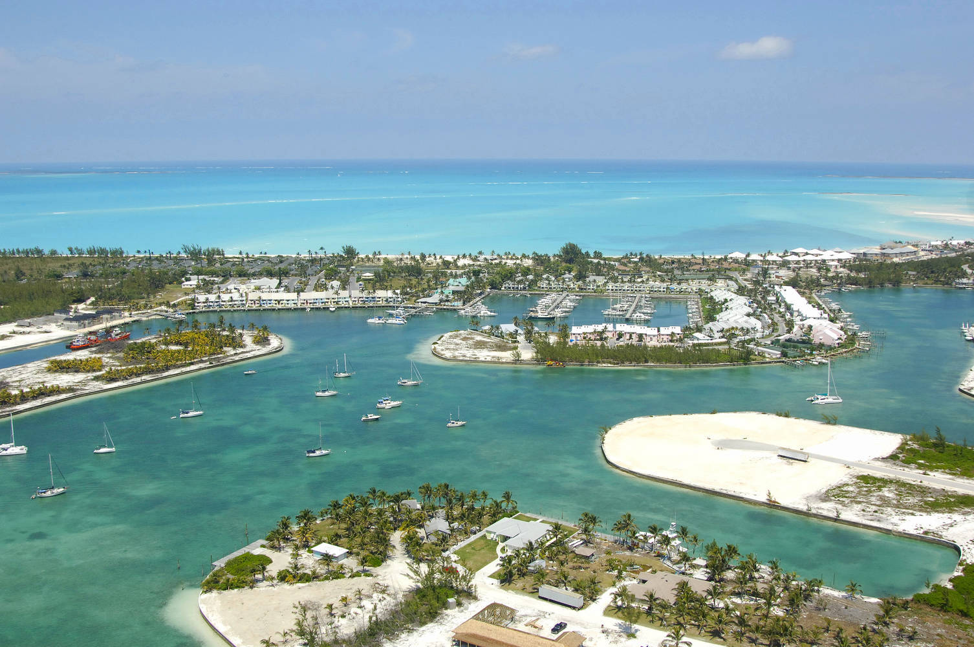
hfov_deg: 53.2
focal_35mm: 36
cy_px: 324
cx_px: 487
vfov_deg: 36.8
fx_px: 973
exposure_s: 1/1000
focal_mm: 24
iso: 400
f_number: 9
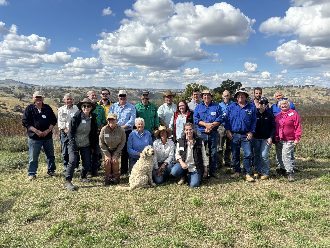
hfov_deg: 67.3
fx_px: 248
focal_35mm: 26
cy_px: 124
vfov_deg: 53.1
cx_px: 165
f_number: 1.6
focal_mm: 5.96
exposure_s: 1/1642
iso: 50
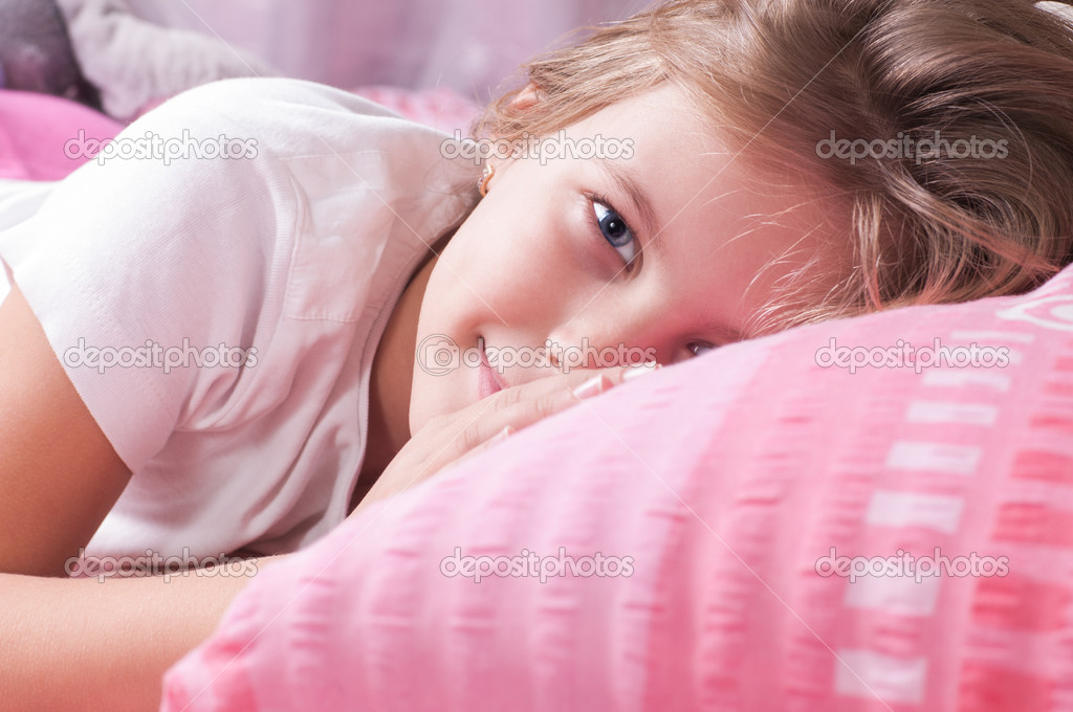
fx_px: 3126
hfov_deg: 19.5
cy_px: 356
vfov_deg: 13.0
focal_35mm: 105
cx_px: 536
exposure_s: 1/125
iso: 100
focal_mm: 70
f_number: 8
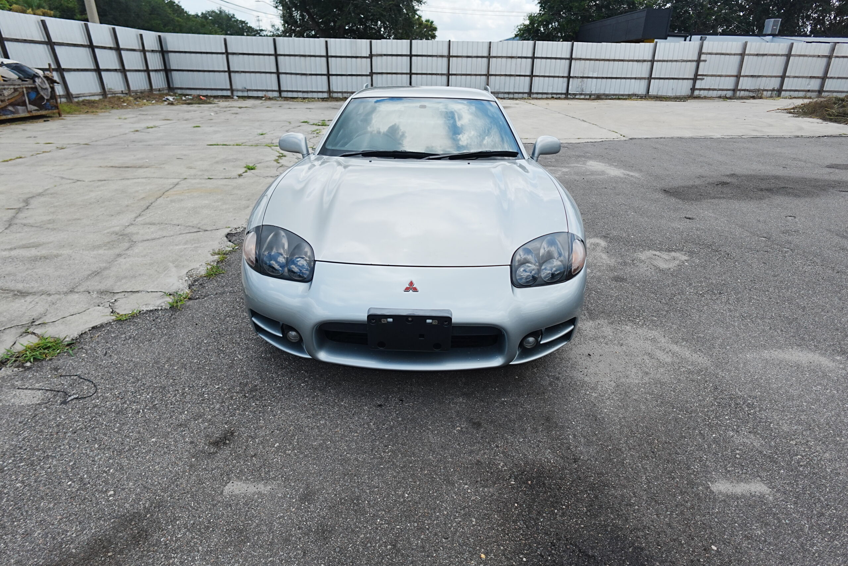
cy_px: 283
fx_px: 471
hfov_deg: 84.0
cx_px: 424
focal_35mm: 20
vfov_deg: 61.9
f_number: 2
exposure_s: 1/3200
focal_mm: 7.6
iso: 125
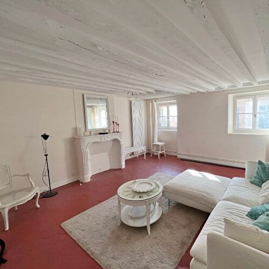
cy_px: 130
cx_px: 159
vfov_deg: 87.4
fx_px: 141
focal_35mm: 16
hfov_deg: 86.6
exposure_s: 1/99
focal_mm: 1.57
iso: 40
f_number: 1.8
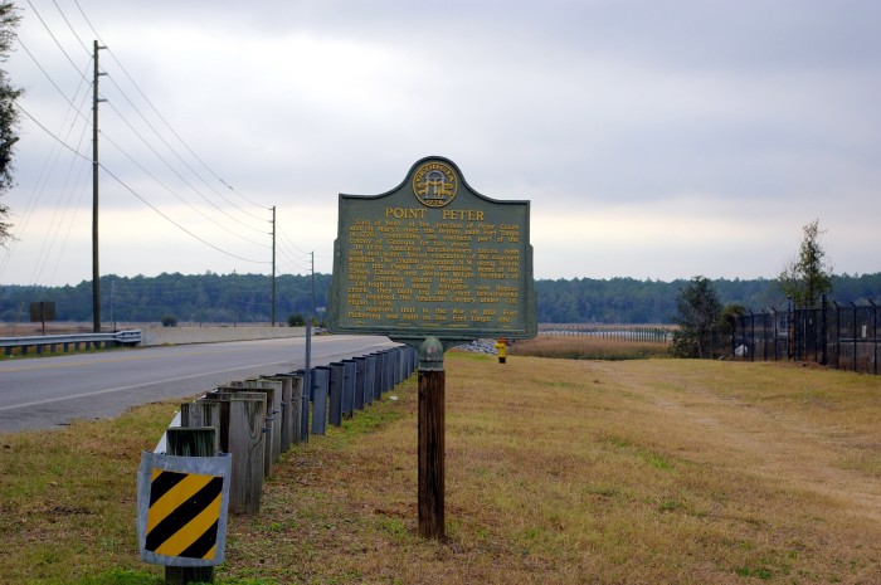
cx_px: 440
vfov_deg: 18.1
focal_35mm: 75
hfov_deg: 27.0
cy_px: 292
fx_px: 1833
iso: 200
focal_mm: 50
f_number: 8
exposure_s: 1/250
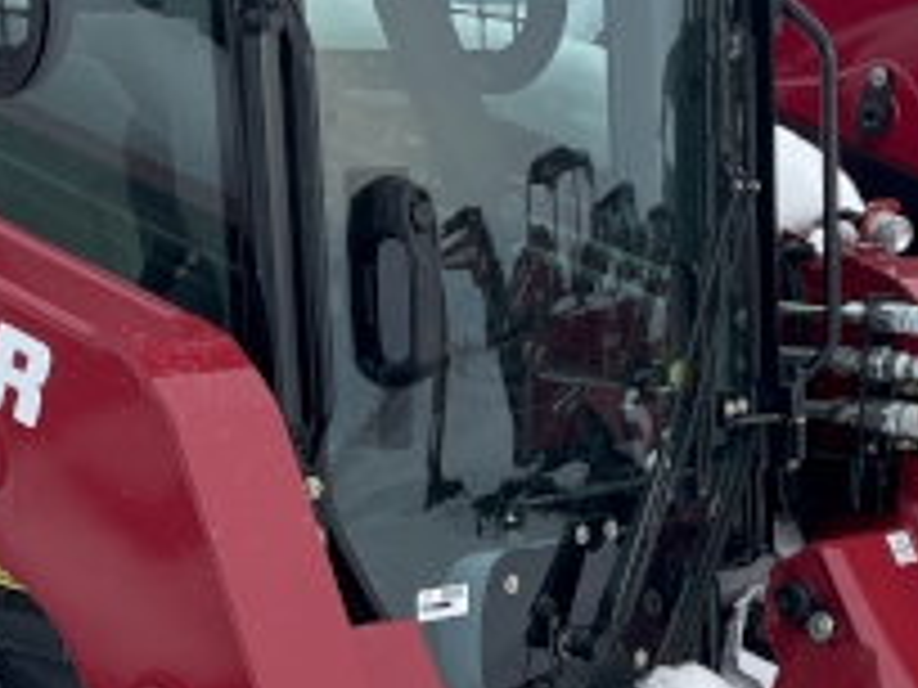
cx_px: 266
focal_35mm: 102
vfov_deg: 14.1
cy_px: 791
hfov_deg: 19.2
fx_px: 2705
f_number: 1.6
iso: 32
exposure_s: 1/2747
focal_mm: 4.2
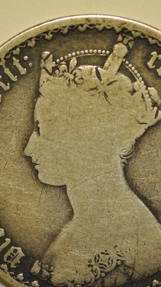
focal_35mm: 183
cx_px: 93
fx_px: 1388
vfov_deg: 11.8
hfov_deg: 6.6
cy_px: 170
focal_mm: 60
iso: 450
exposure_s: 1/250
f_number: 4
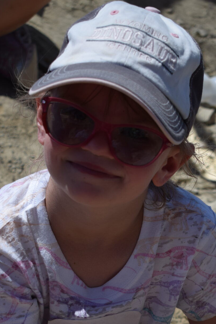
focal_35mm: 126
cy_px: 310
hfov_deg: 10.9
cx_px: 148
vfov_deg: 16.0
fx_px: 1134
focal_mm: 40
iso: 100
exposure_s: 1/500
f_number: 4.8
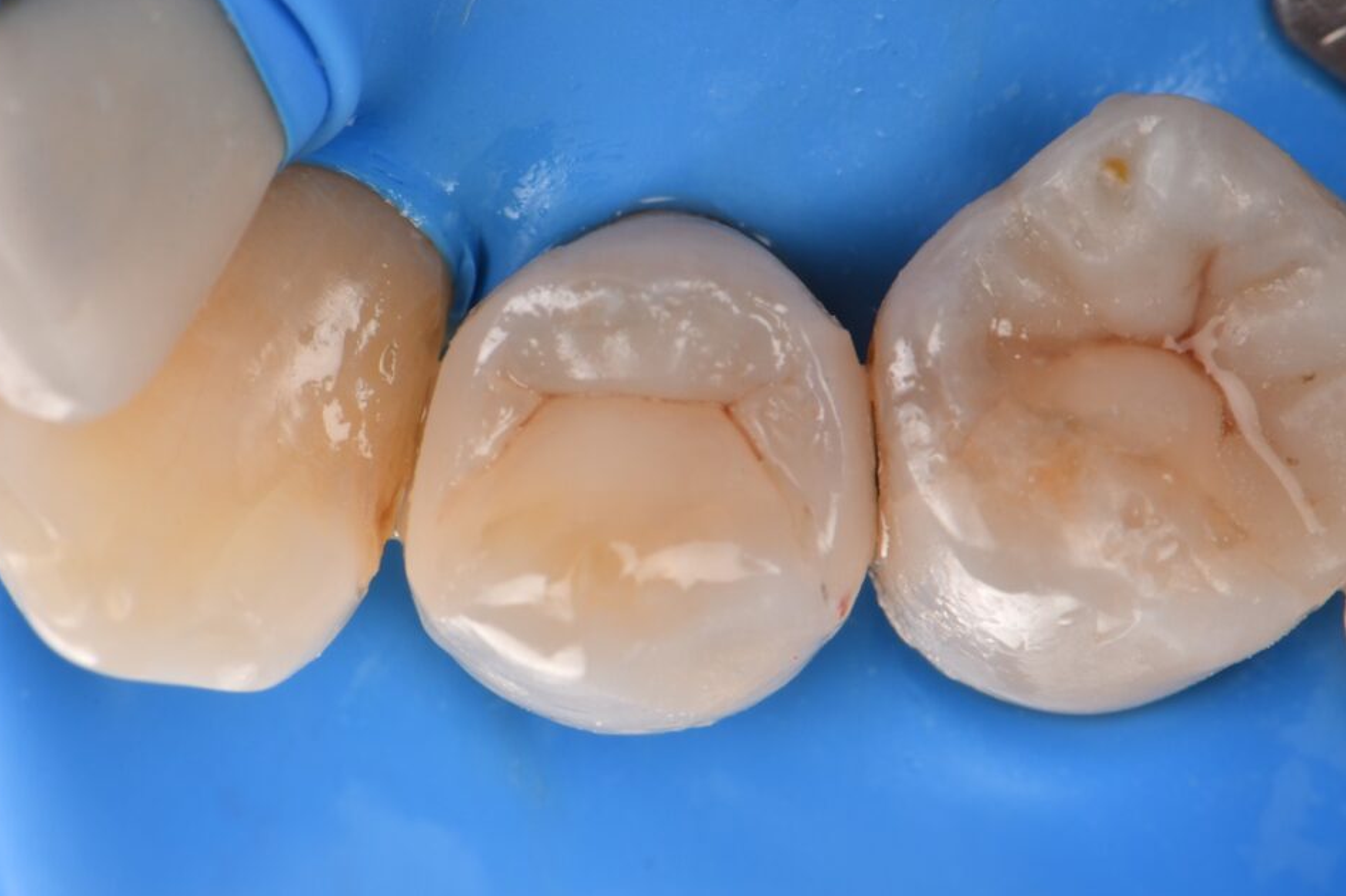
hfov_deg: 12.1
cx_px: 664
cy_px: 452
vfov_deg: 8.1
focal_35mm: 170
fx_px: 6354
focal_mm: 105
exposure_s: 1/200
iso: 200
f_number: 32
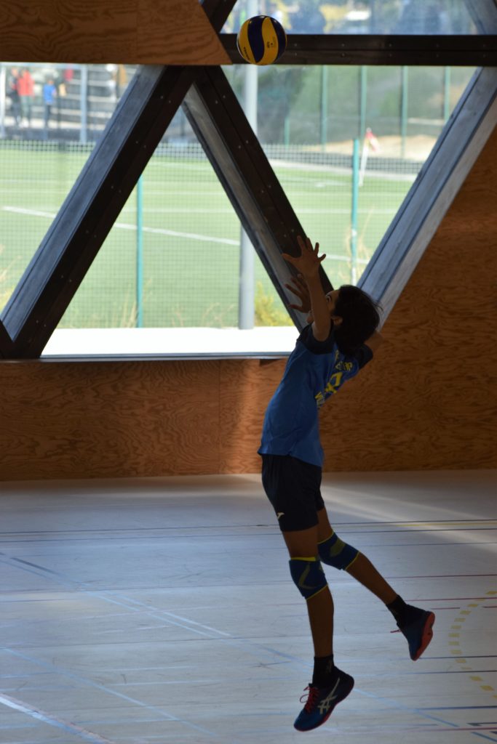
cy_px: 372
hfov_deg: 6.3
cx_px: 248
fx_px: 4502
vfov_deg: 9.5
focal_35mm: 218
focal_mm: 145
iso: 450
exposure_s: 1/1000
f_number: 4.8
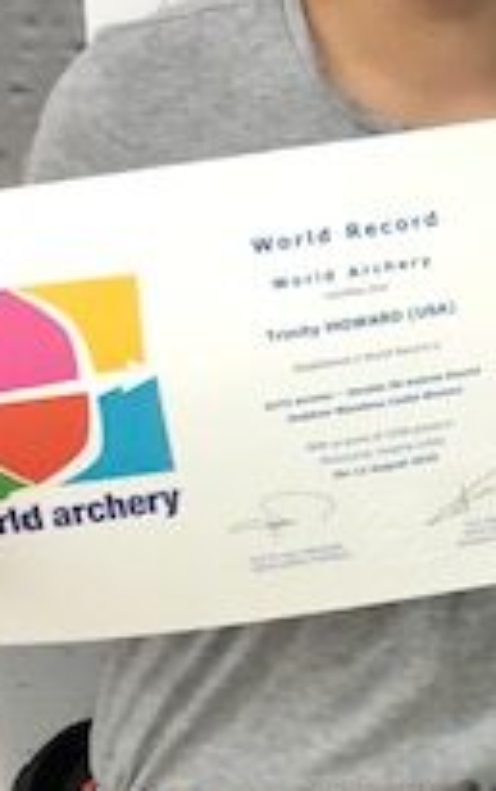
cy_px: 288
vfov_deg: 22.5
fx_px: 1987
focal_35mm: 92
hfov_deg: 13.7
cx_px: 650
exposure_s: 1/15
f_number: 1.8
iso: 50
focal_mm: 3.99
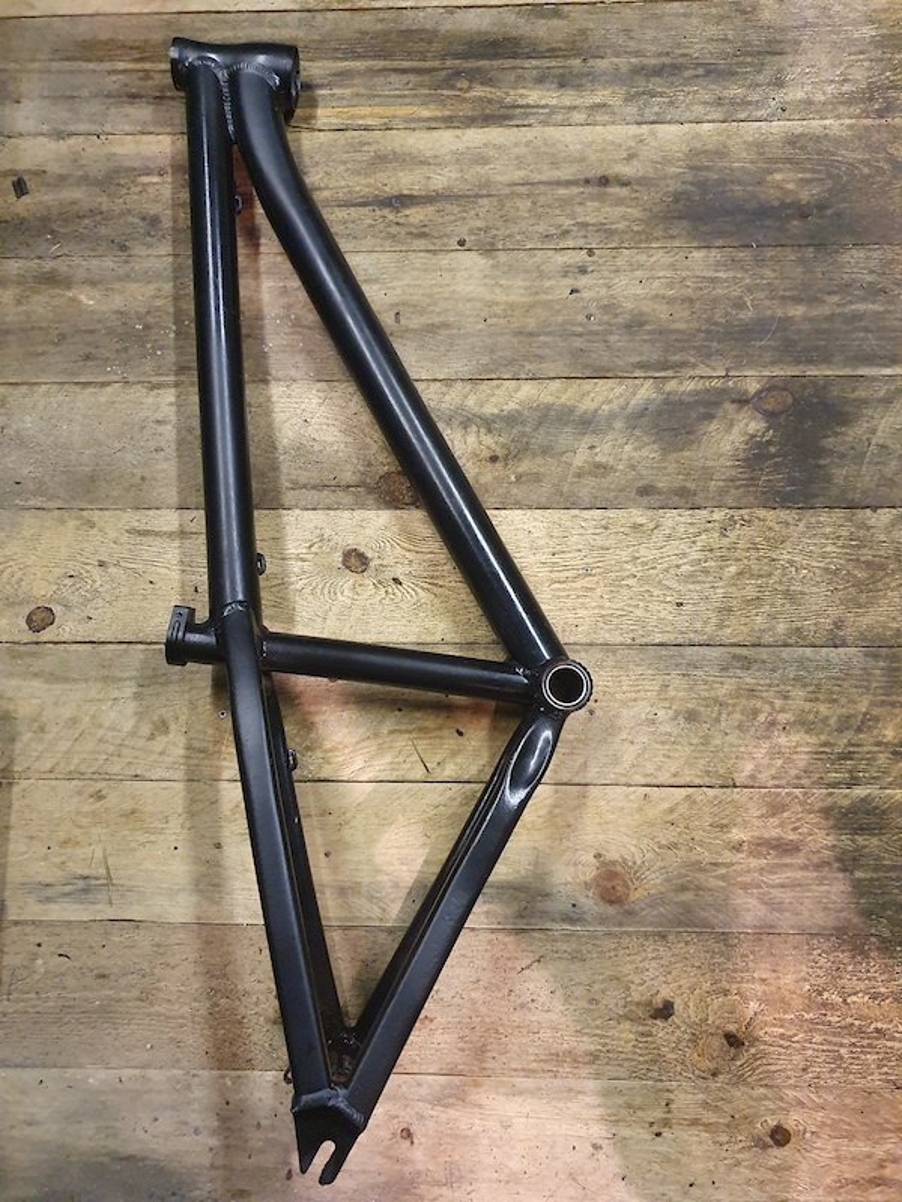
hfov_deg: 53.1
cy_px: 601
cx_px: 451
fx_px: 903
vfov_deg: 67.3
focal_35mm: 26
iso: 640
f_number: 1.5
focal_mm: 4.32
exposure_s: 1/50
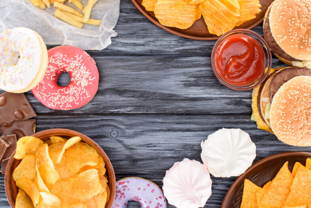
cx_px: 156
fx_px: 432
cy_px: 104
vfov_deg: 27.0
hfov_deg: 39.6
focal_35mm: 50
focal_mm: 50
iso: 200
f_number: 9
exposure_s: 1/160
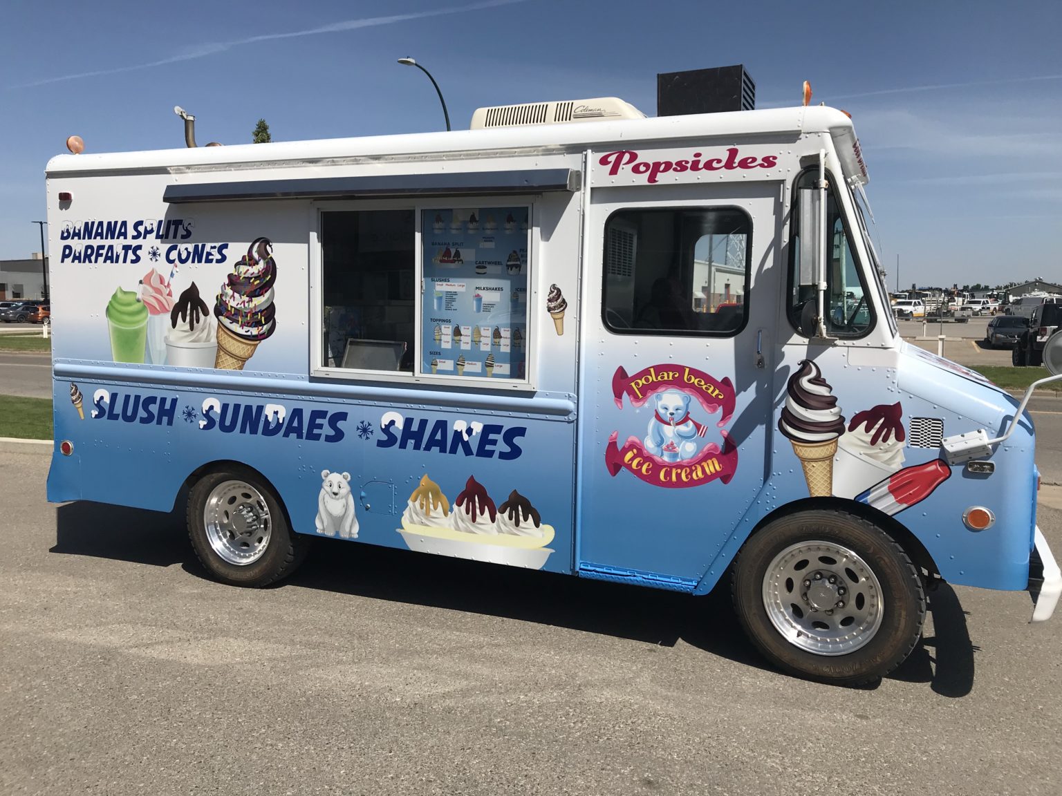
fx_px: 859
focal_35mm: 28
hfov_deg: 63.4
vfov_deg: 49.7
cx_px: 531
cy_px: 398
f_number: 1.8
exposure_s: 1/4367
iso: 20
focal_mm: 3.99
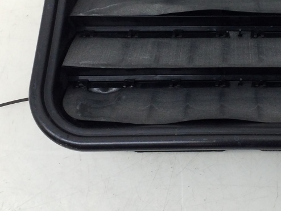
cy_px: 30
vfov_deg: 25.4
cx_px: 228
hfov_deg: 33.3
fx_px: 454
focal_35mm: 56
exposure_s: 1/50
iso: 200
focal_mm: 3.6
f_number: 1.9
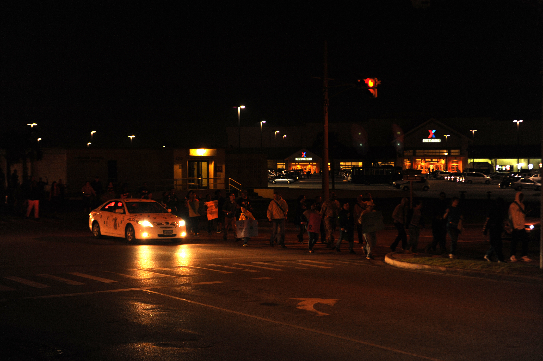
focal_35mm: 70
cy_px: 180
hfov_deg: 28.9
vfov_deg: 19.4
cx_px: 272
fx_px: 1055
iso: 1600
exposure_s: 1/80
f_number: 2.8
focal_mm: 70
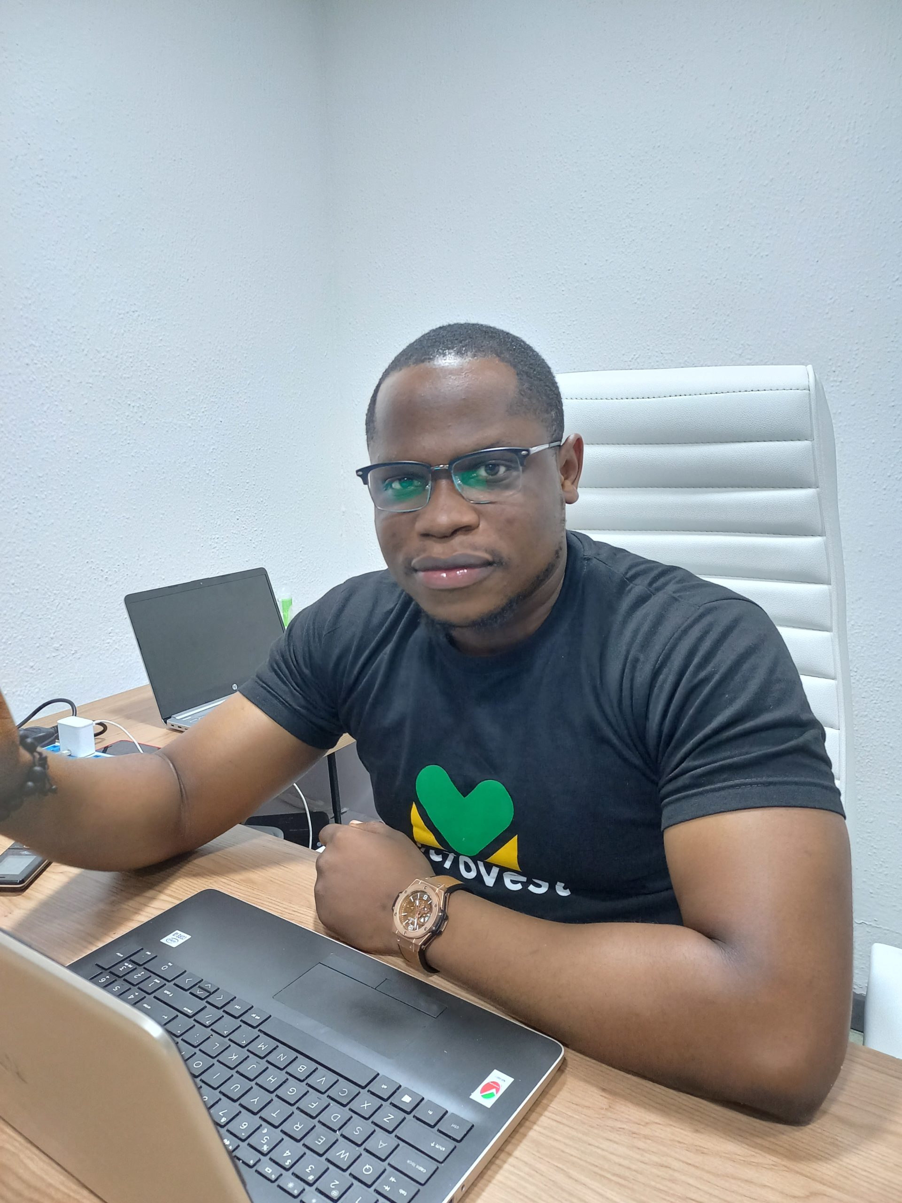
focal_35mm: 25
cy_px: 602
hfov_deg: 54.9
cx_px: 451
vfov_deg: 69.4
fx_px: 869
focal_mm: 4.65
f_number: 1.8
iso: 320
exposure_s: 1/24
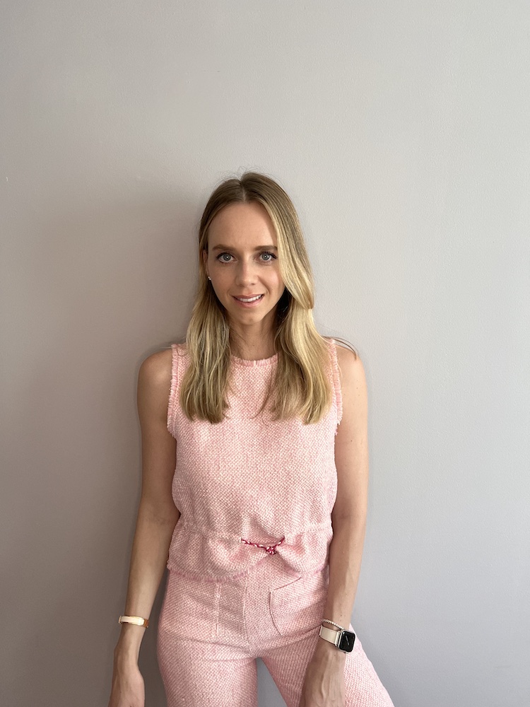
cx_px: 265
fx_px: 531
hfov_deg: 53.1
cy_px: 354
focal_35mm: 26
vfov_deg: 67.3
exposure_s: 1/60
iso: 200
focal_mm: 5.7
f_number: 1.5
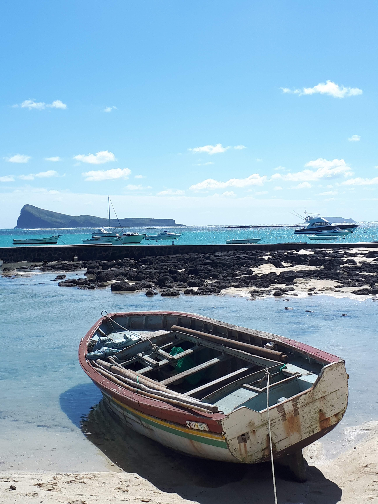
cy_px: 252
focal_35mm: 27
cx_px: 189
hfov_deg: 51.4
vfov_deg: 65.3
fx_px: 393
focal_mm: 3.6
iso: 40
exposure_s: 1/1912
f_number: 1.9
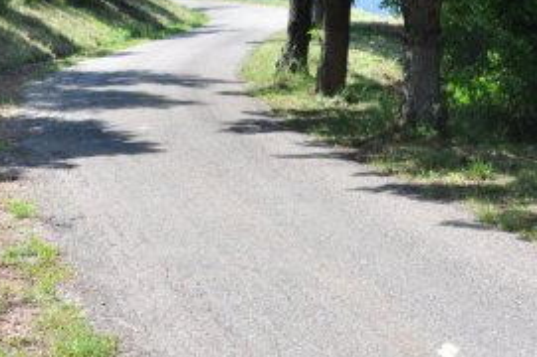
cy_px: -9
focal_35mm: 113
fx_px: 1684
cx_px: 373
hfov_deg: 18.1
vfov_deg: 11.9
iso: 360
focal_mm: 34
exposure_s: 1/250
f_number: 10
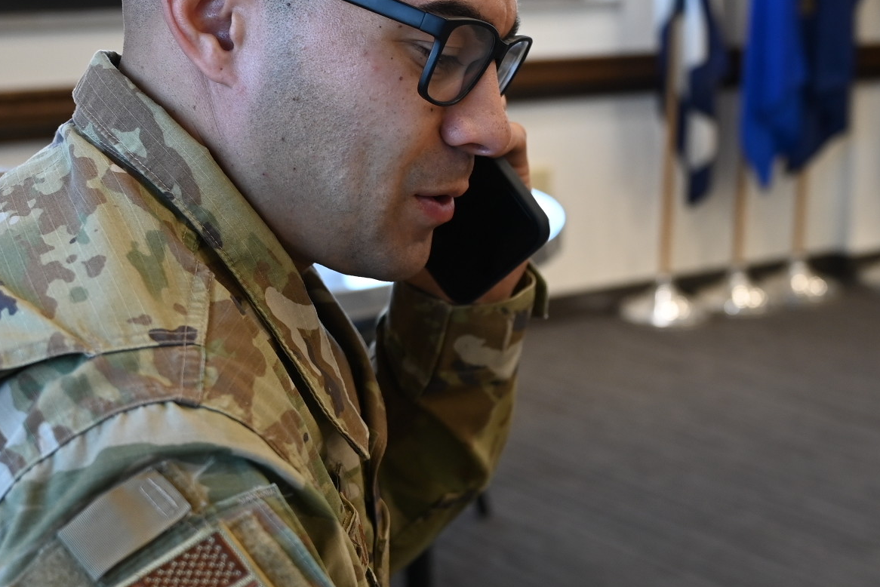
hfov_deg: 28.2
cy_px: 493
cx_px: 544
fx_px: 1743
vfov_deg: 18.9
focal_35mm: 71
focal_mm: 27.5
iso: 400
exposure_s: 1/100
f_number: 3.2
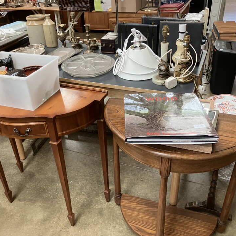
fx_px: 262
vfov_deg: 48.5
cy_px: 118
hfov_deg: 48.4
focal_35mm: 34
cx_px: 108
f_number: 1.8
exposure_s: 1/60
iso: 100
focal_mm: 3.99
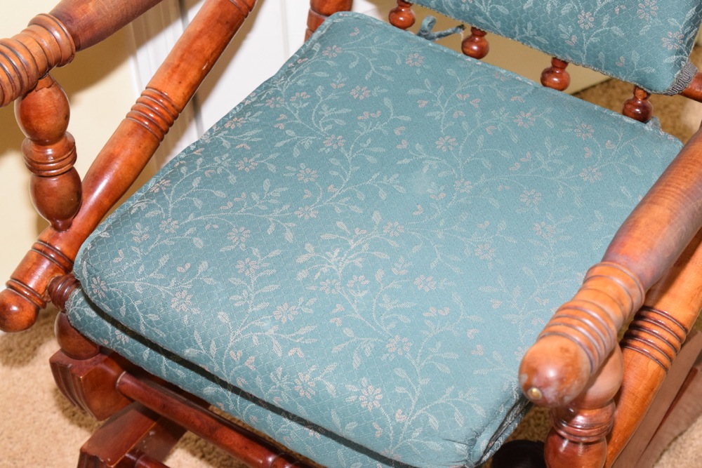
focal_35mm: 75
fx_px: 1463
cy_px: 234
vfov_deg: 18.2
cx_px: 351
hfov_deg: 27.0
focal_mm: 50
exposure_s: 1/60
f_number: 5.6
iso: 3200
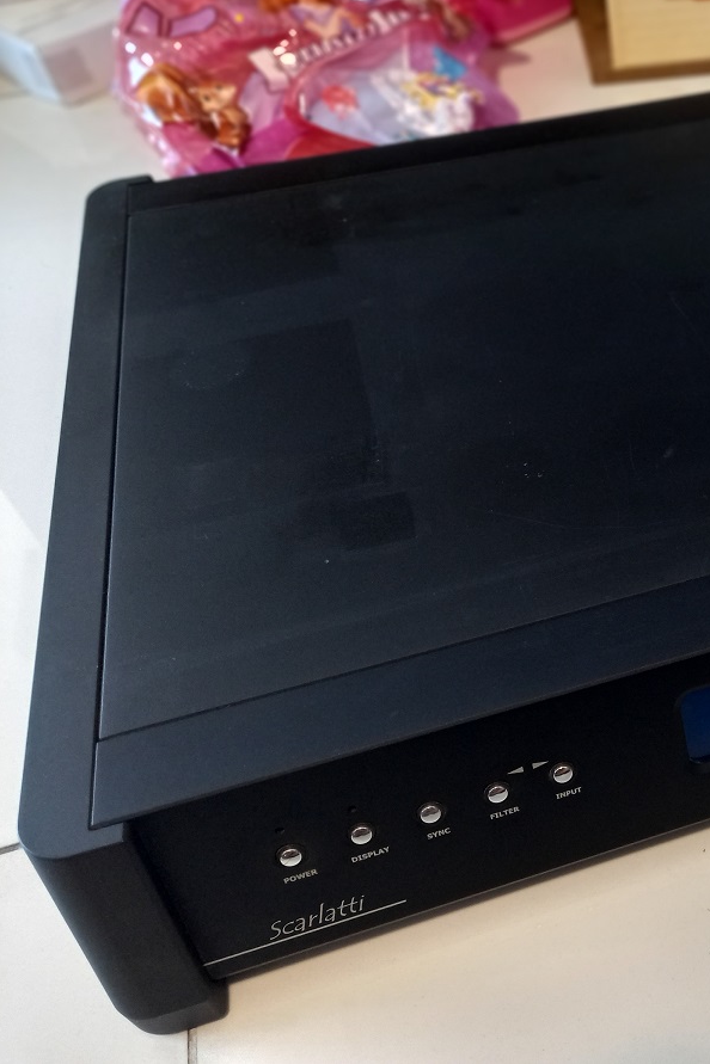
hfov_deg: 34.4
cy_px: 528
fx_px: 1035
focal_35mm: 35
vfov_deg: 54.4
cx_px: 715
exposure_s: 1/33
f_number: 2
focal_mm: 4.6
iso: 250
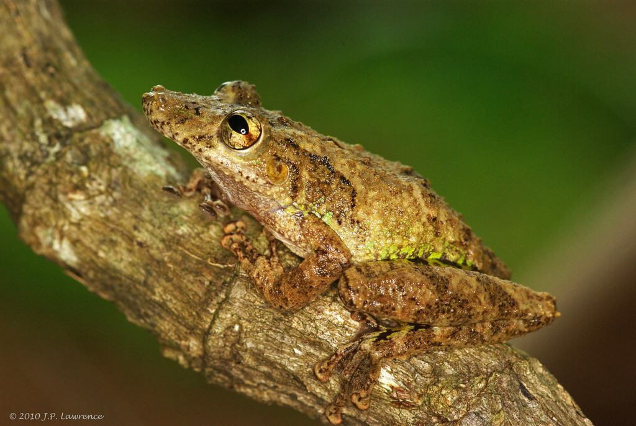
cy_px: 213
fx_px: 2786
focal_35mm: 158
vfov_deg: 8.7
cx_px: 318
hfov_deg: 13.0
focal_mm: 105
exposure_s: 1/125
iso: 400
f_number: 11
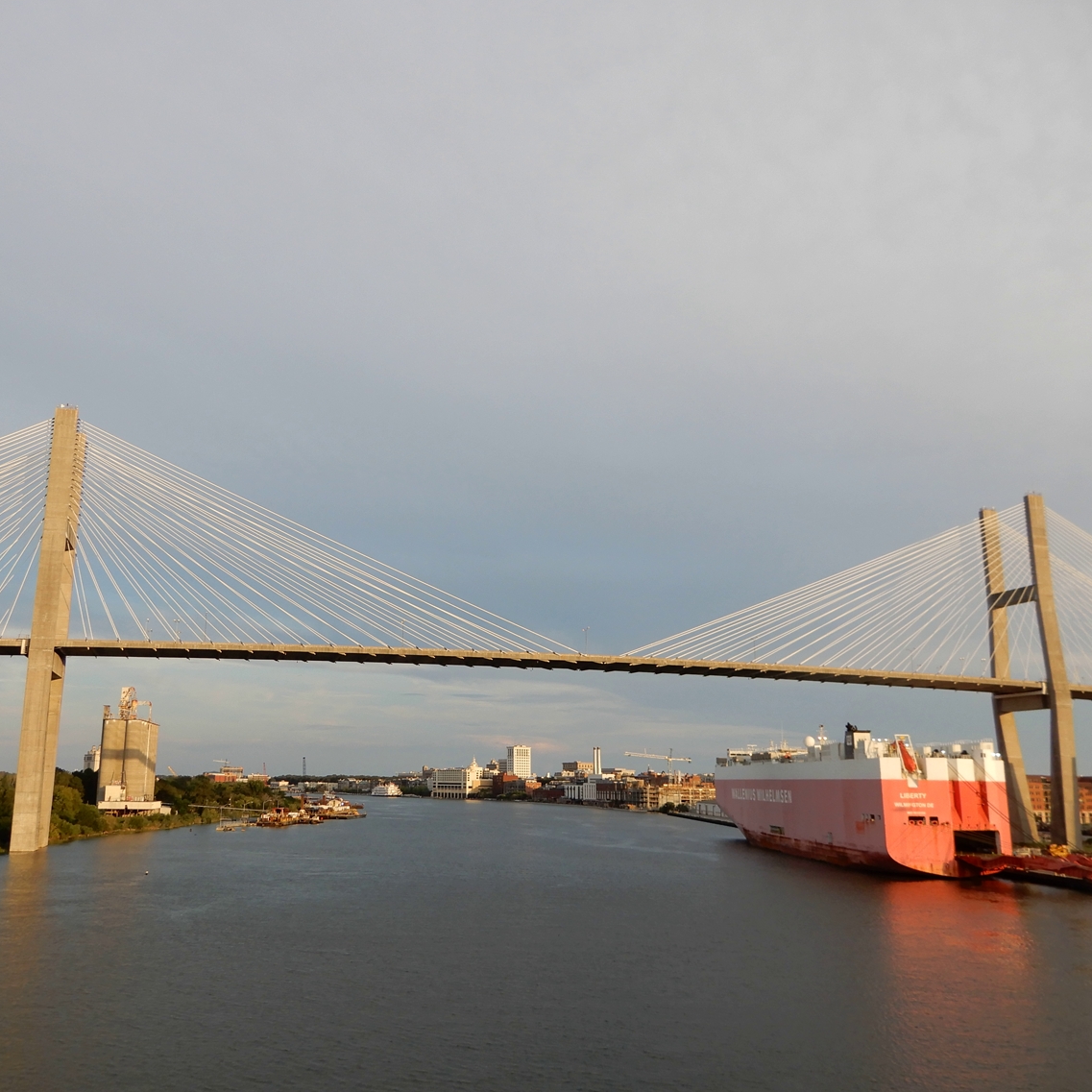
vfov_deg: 55.6
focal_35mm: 29
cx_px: 459
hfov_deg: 55.4
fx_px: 1035
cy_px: 544
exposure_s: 1/250
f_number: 3.4
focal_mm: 4.3
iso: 80
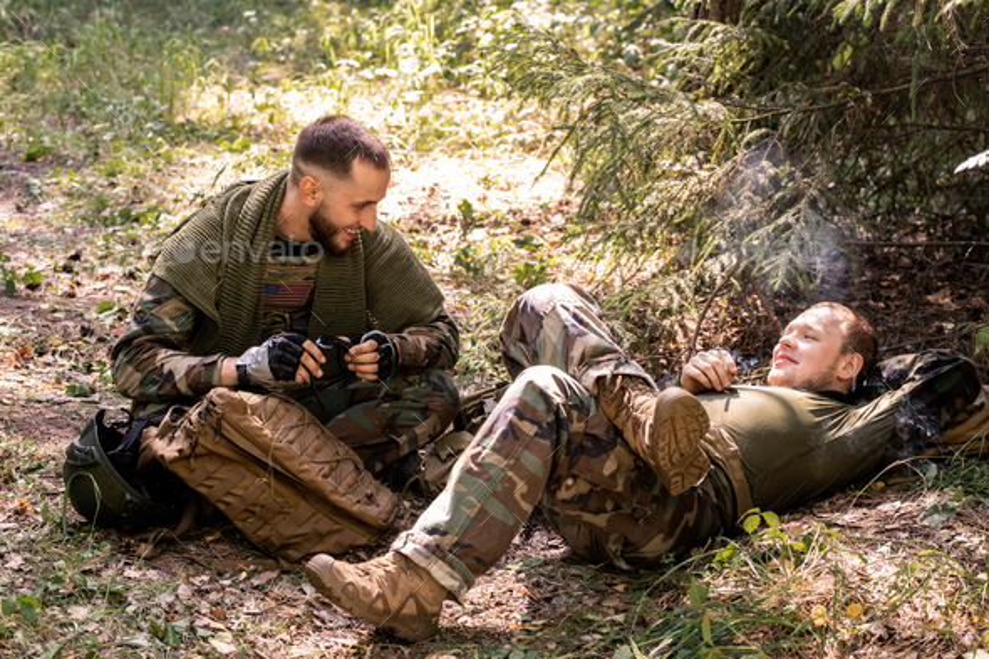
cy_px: 330
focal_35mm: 85
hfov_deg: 23.9
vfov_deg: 16.1
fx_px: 2334
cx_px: 494
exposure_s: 1/125
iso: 800
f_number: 5
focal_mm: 85
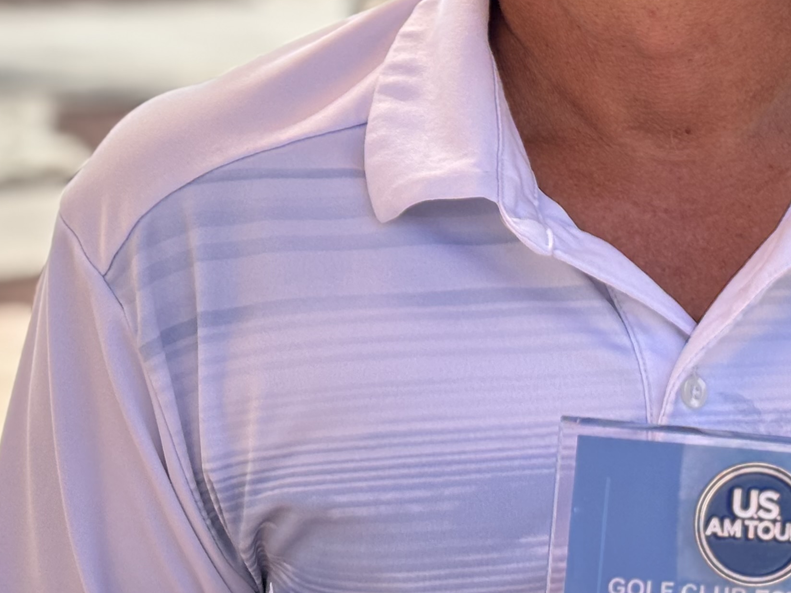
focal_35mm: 127
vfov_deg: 11.5
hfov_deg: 15.5
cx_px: 583
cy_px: -103
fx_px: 2902
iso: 40
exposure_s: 1/1499
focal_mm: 5.96
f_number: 1.6
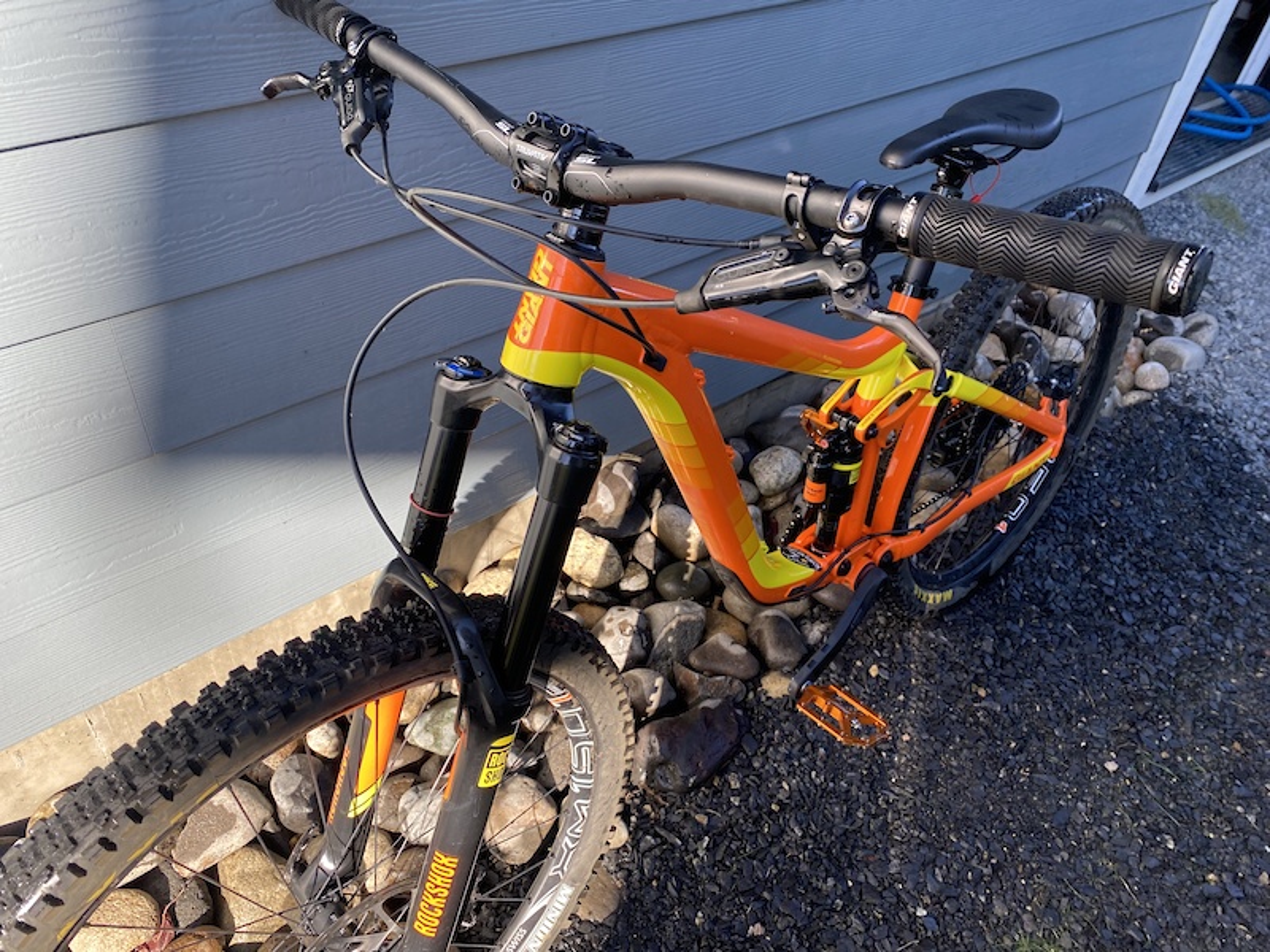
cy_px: 476
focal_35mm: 26
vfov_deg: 53.1
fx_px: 954
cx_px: 635
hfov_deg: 67.3
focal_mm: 4.25
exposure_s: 1/350
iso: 32
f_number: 1.8
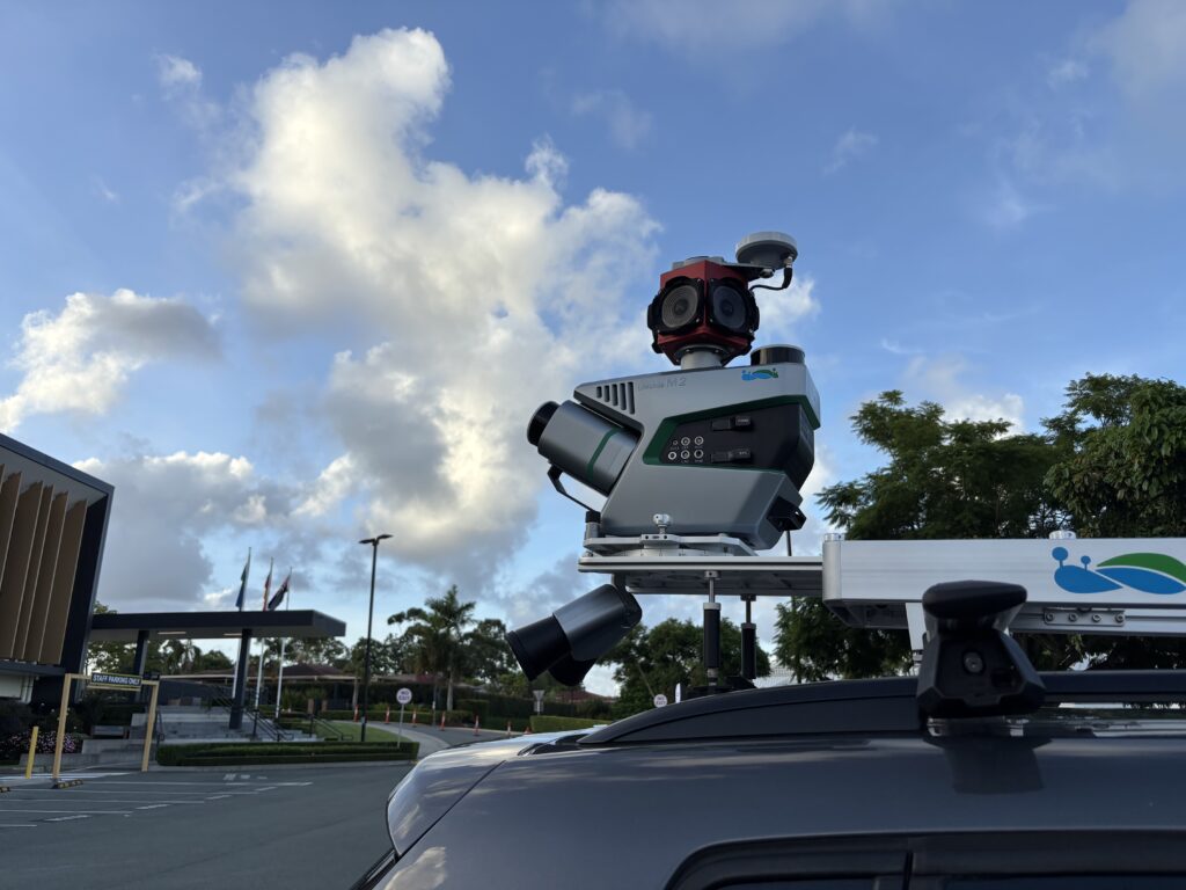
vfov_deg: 53.1
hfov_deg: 67.3
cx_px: 593
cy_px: 445
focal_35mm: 26
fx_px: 891
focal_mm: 5.96
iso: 50
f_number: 1.6
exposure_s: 1/1876
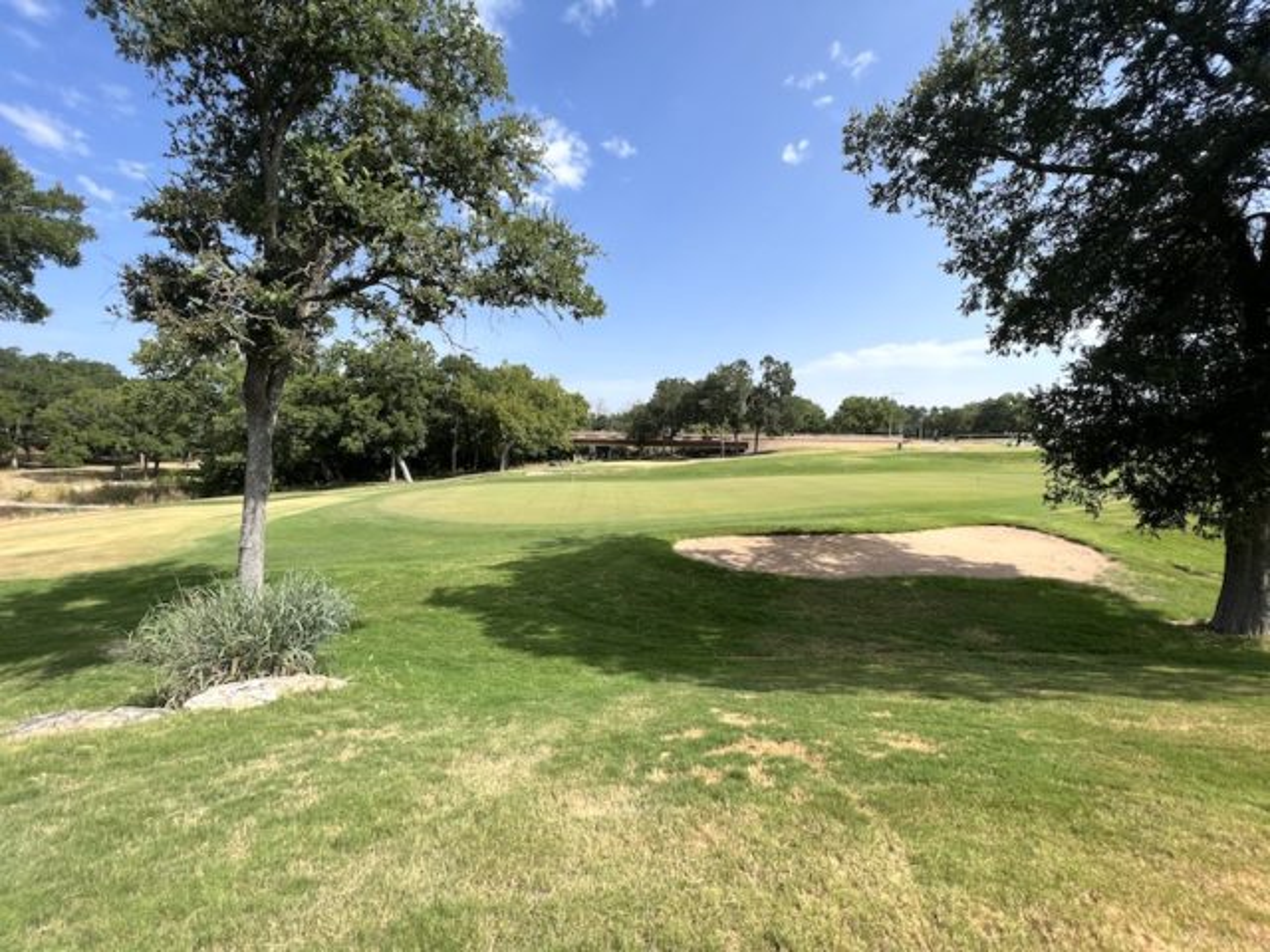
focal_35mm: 13
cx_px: 635
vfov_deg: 89.9
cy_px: 476
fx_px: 477
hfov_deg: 106.2
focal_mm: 1.57
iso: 32
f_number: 1.8
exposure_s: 1/1376
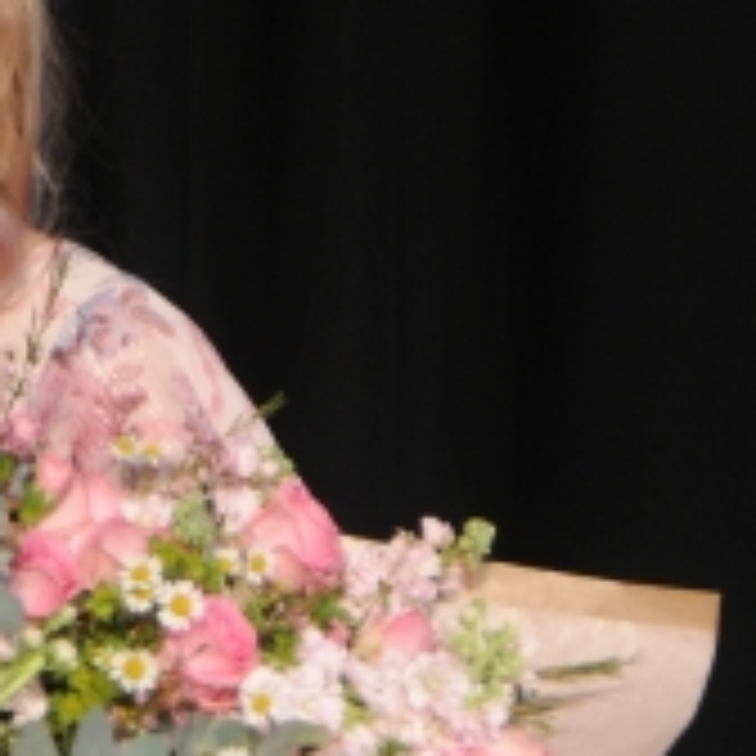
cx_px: -43
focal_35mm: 109
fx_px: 2693
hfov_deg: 15.6
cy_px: 616
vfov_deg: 15.9
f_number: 3.5
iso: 400
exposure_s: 1/25
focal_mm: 24
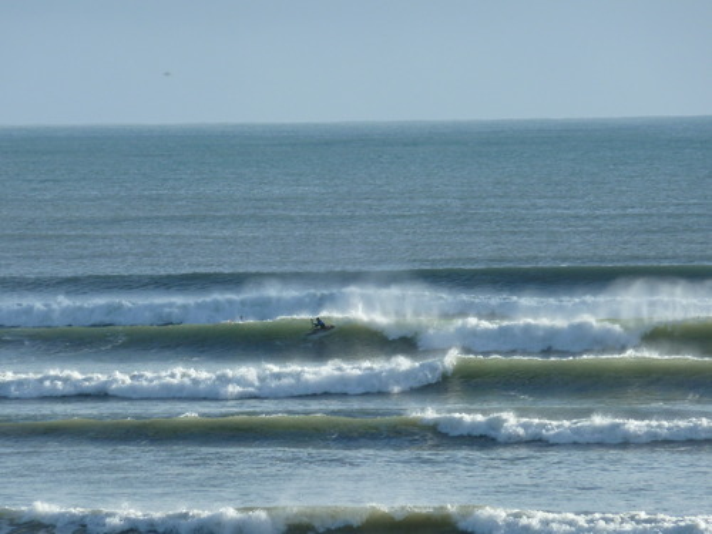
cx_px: 356
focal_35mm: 399
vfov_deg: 3.7
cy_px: 267
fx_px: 8207
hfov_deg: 5.0
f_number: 4.9
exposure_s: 1/400
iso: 80
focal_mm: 49.2
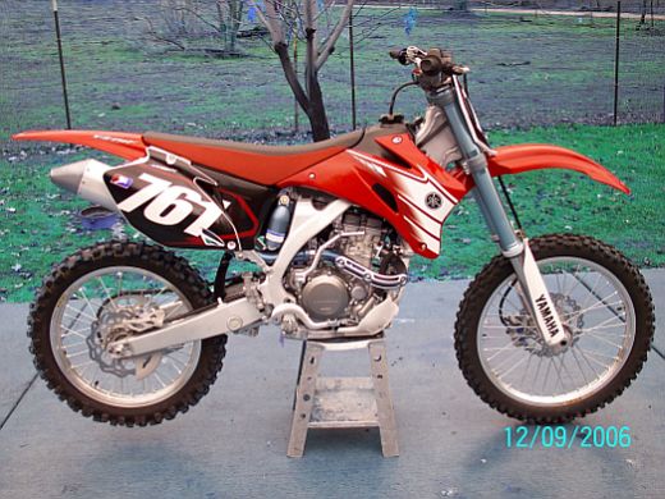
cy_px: 250
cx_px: 332
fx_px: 730
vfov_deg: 37.7
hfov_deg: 49.0
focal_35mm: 38
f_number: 2.8
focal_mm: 8
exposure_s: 1/250
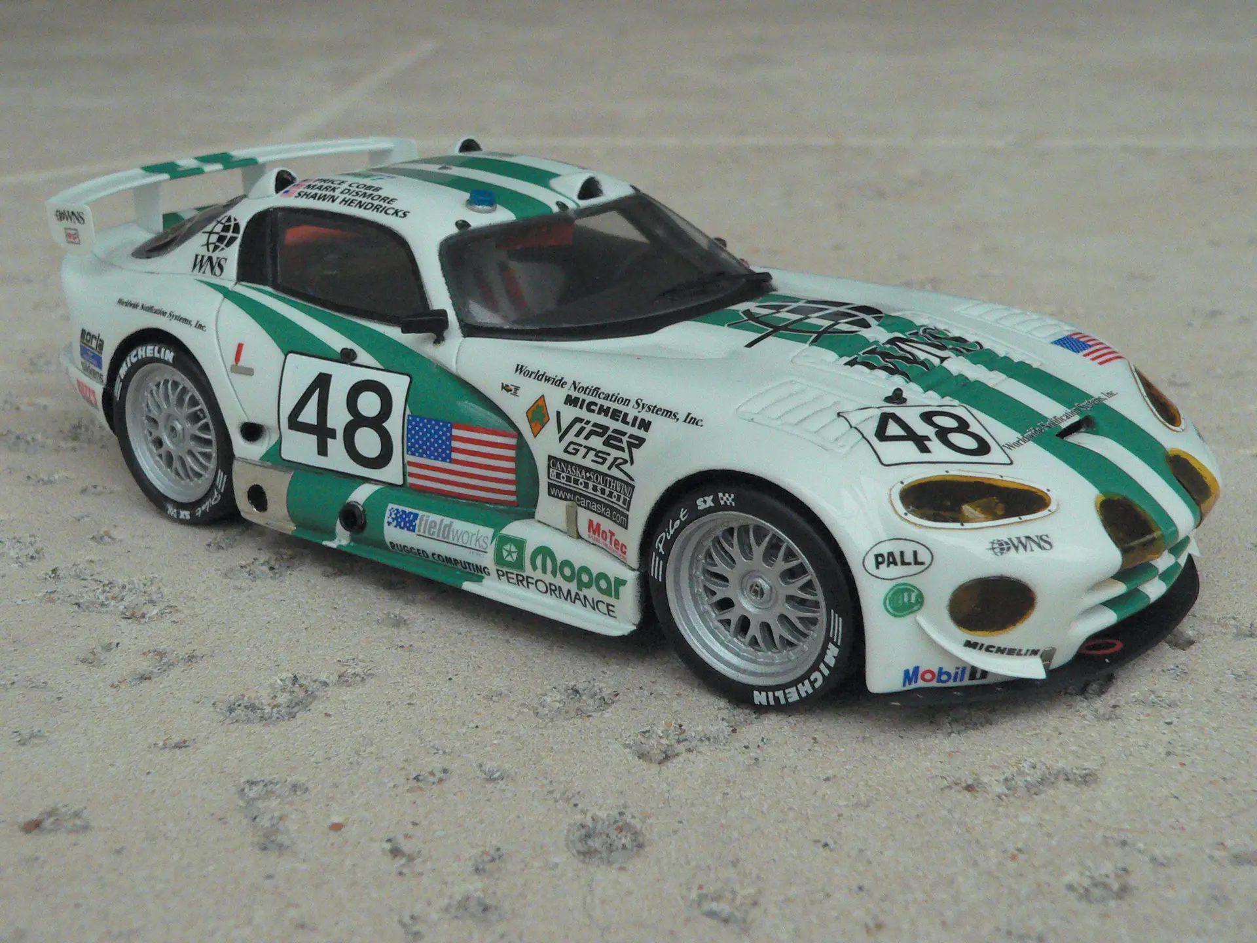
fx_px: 1743
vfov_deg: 30.3
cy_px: 472
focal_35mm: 48
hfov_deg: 39.7
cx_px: 628
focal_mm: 8
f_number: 4
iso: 400
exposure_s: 1/320
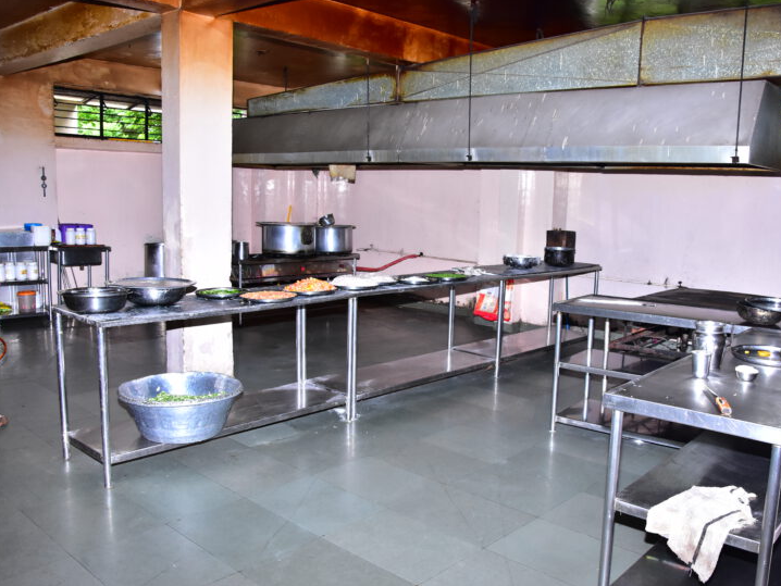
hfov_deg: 59.8
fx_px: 677
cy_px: 296
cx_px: 430
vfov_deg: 46.8
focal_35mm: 30
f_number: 6.3
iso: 1250
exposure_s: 1/80
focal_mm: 18
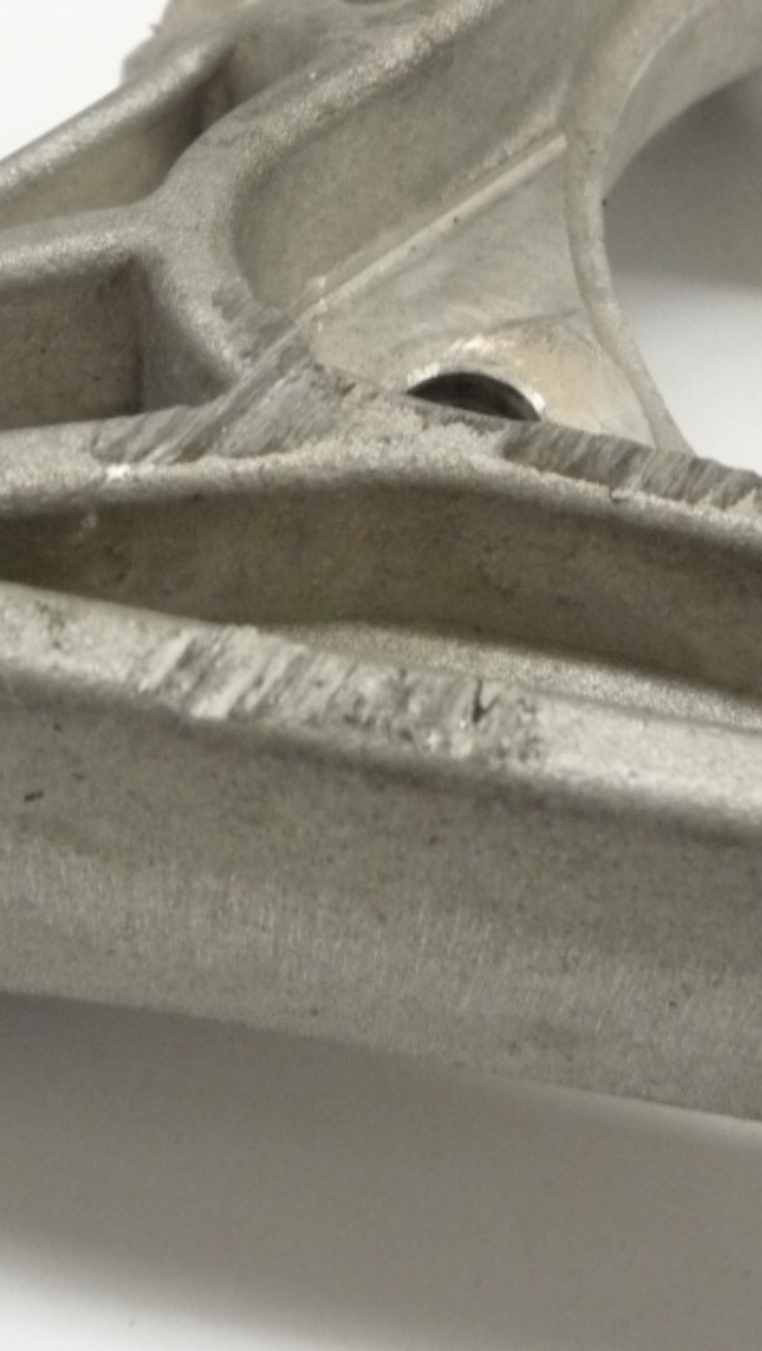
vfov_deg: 41.9
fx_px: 1758
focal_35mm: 49
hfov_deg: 24.4
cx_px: 495
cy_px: 566
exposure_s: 1/60
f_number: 3.3
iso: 640
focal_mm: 4.7
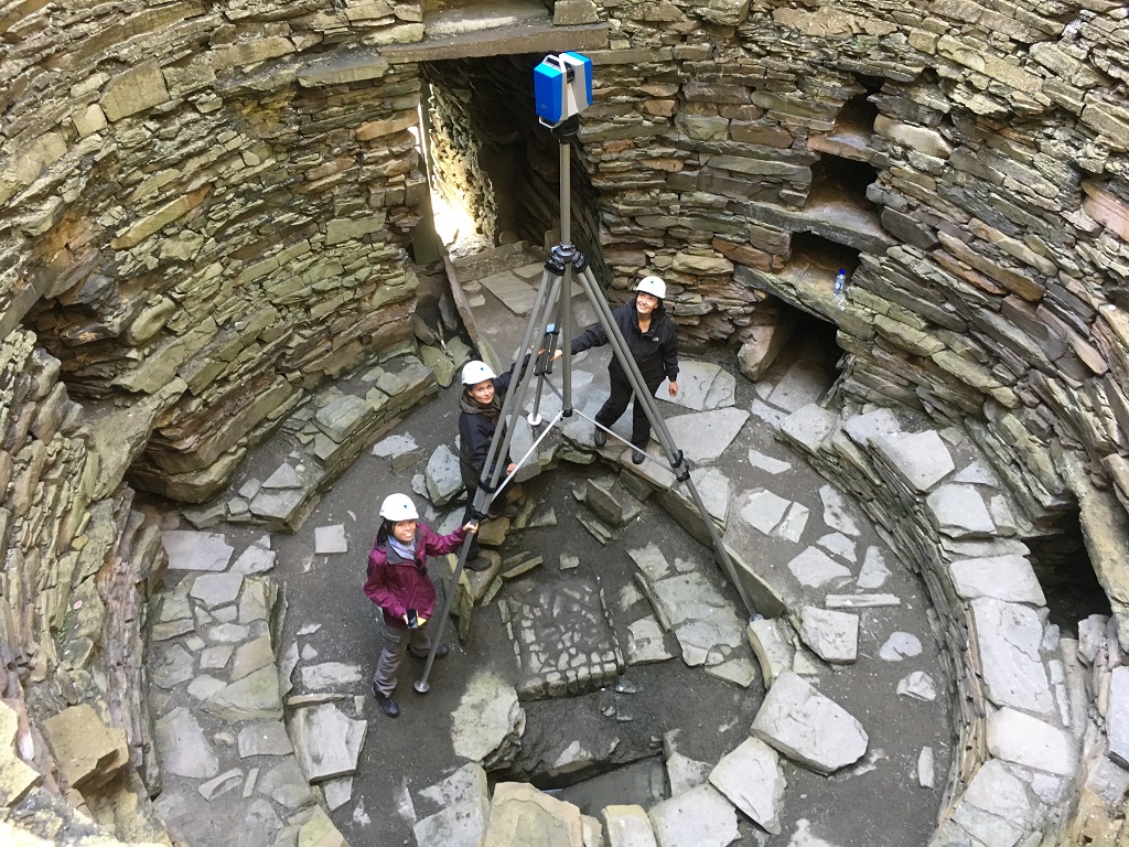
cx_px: 564
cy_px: 424
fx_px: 946
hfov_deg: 61.7
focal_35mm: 29
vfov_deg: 48.2
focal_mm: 4.15
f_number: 2.2
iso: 160
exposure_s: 1/33
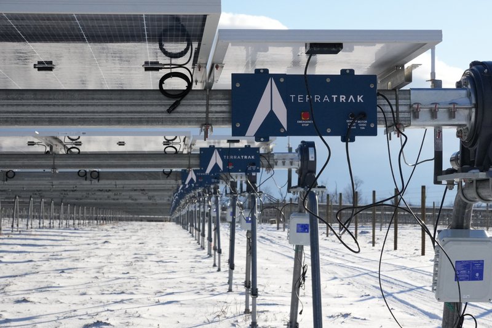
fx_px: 1025
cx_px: 246
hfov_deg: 27.0
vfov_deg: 18.2
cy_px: 164
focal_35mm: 75
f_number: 10
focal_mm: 50
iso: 2500
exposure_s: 1/4000
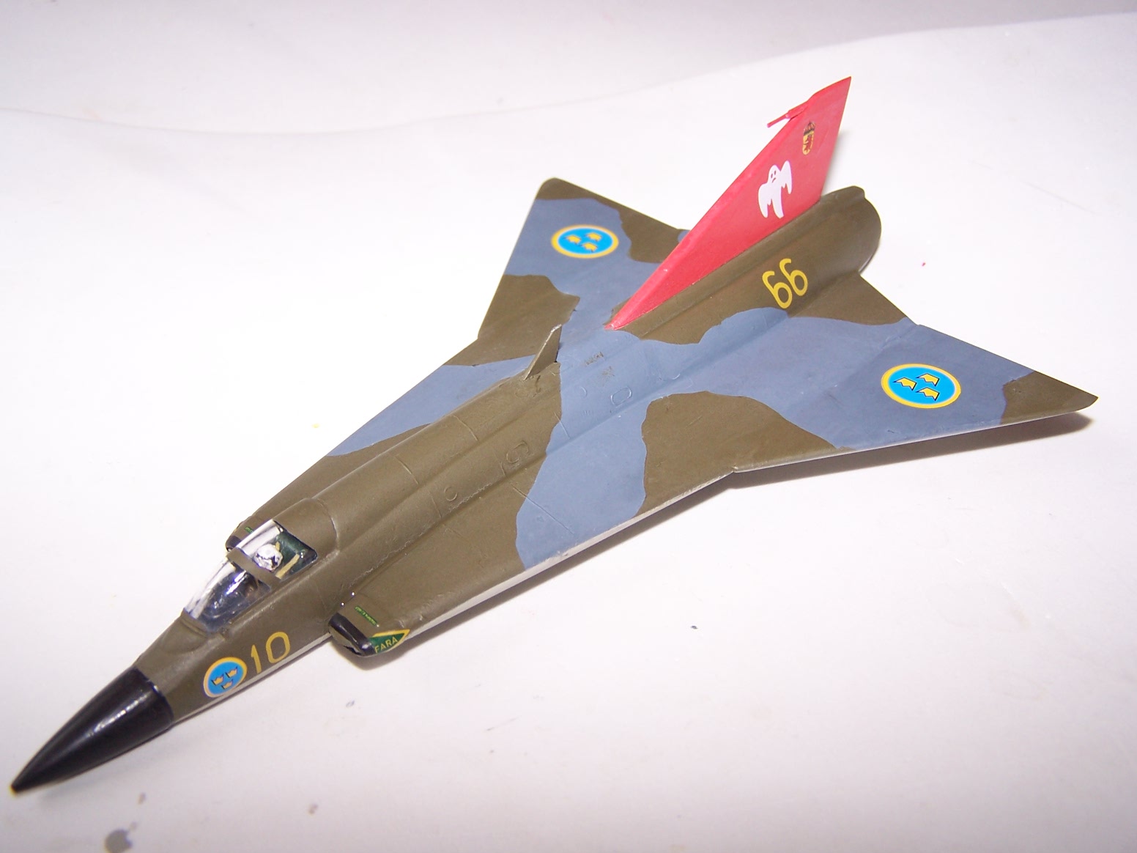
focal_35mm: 38
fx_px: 1248
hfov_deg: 49.0
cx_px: 568
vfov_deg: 37.7
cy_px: 426
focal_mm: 6.3
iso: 80
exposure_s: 1/250
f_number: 2.8
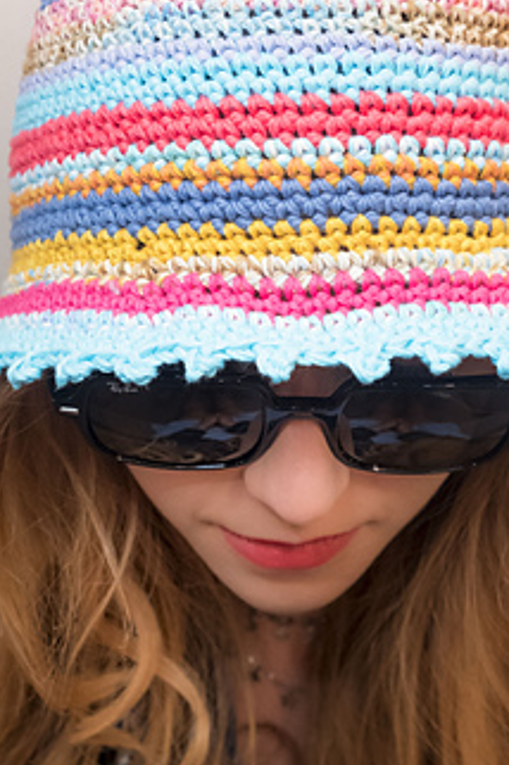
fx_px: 1551
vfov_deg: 27.7
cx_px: 289
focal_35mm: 73
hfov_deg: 18.6
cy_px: 309
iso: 1600
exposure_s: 1/35
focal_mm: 31.5
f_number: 5.6
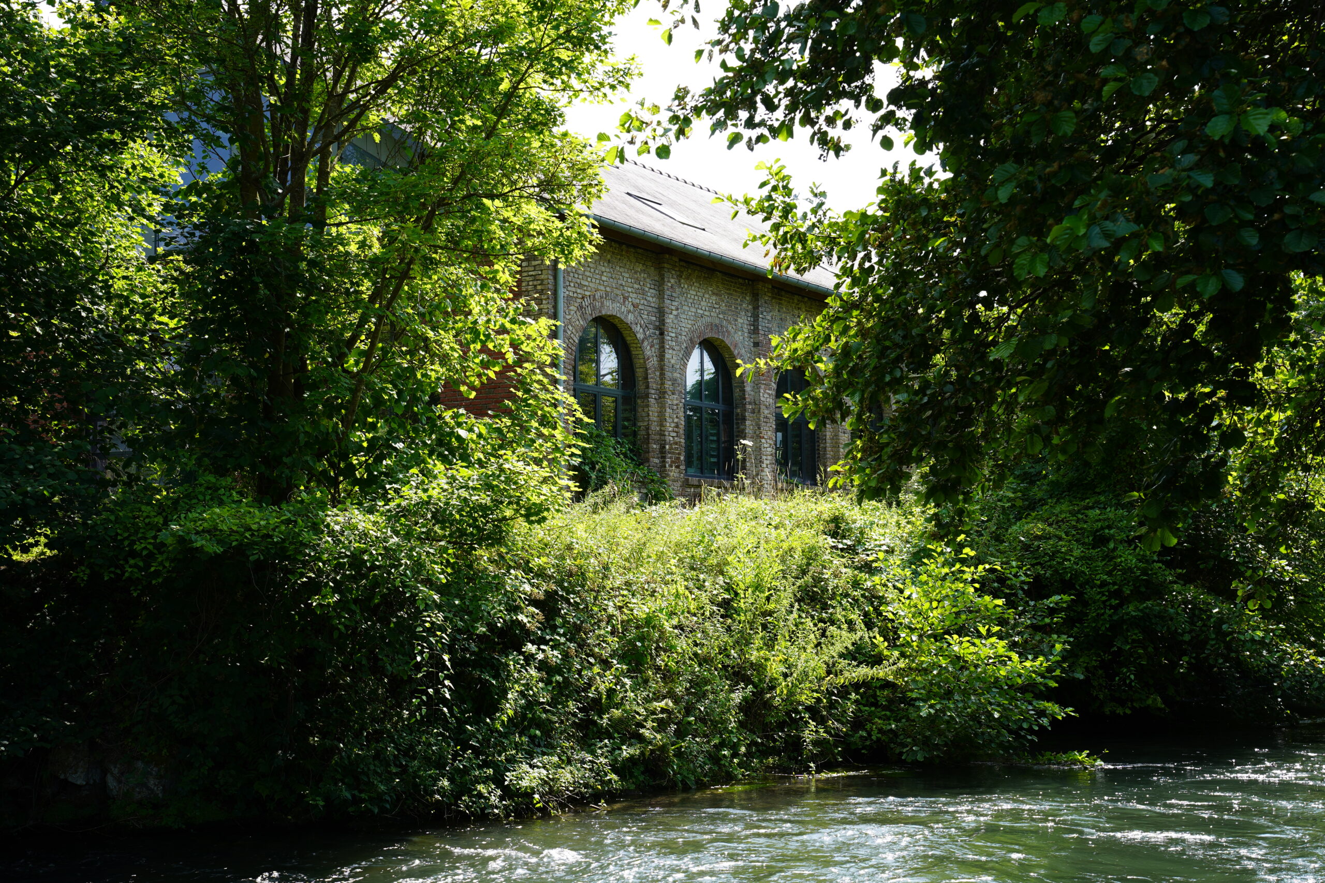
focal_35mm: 46
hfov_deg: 42.7
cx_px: 662
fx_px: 1693
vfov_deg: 29.2
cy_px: 442
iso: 100
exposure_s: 1/100
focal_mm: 46
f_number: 6.3
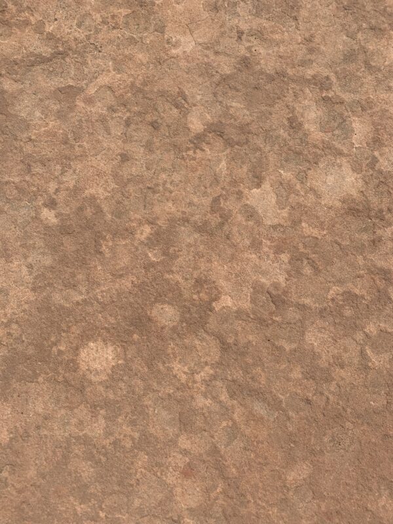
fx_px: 394
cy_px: 262
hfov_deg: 53.1
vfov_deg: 67.3
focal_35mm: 26
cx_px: 196
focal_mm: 4.25
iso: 25
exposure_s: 1/4464
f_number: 1.8
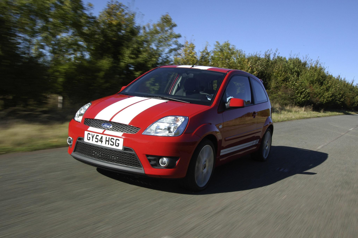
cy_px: 119
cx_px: 179
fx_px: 358
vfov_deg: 36.8
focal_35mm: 36
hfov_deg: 53.2
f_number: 16
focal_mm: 24
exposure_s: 1/60
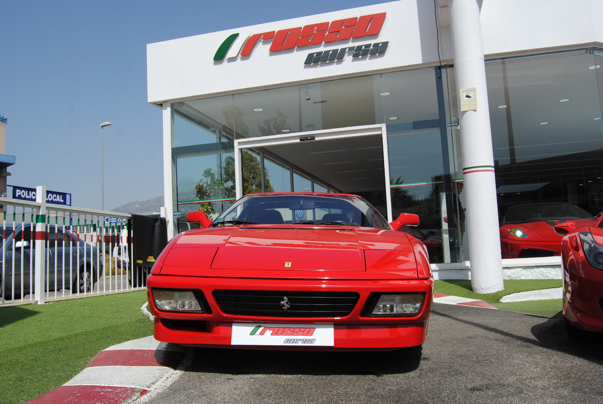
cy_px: 202
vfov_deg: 40.1
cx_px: 302
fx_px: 553
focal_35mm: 33
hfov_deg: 57.2
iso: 100
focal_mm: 22
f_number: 9
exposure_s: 1/320
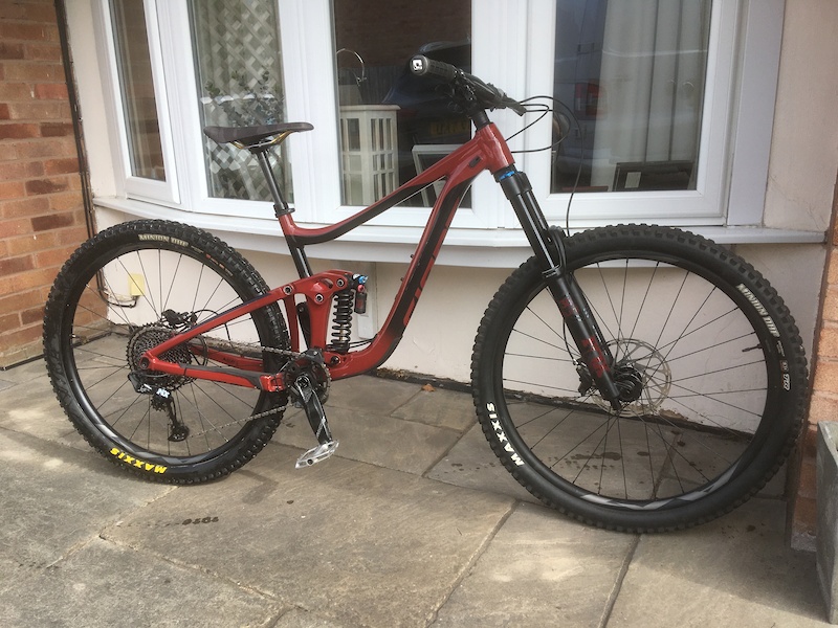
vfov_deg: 48.2
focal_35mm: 29
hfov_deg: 61.7
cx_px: 419
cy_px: 314
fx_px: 702
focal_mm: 4.15
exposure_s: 1/400
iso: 25
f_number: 2.2
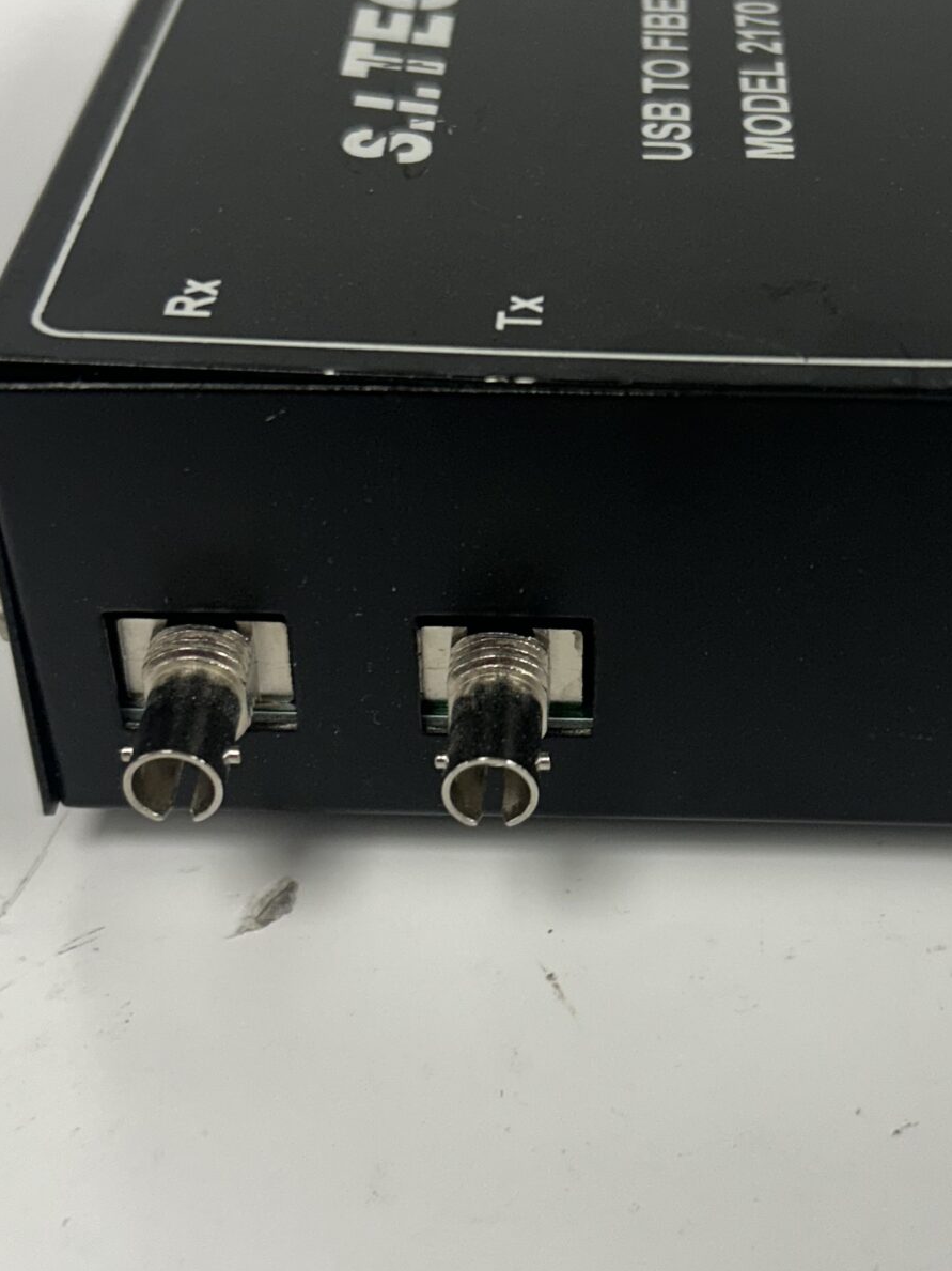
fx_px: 2055
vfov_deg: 34.3
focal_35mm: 56
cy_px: 673
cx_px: 682
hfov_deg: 25.9
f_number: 1.5
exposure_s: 1/120
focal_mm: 5.7
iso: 64
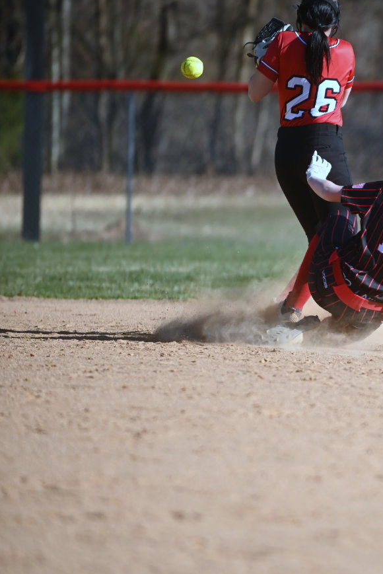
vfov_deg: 6.0
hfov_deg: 4.0
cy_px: 294
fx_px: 5501
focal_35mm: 345
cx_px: 473
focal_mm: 200
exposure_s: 1/8000
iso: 640
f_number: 2.8
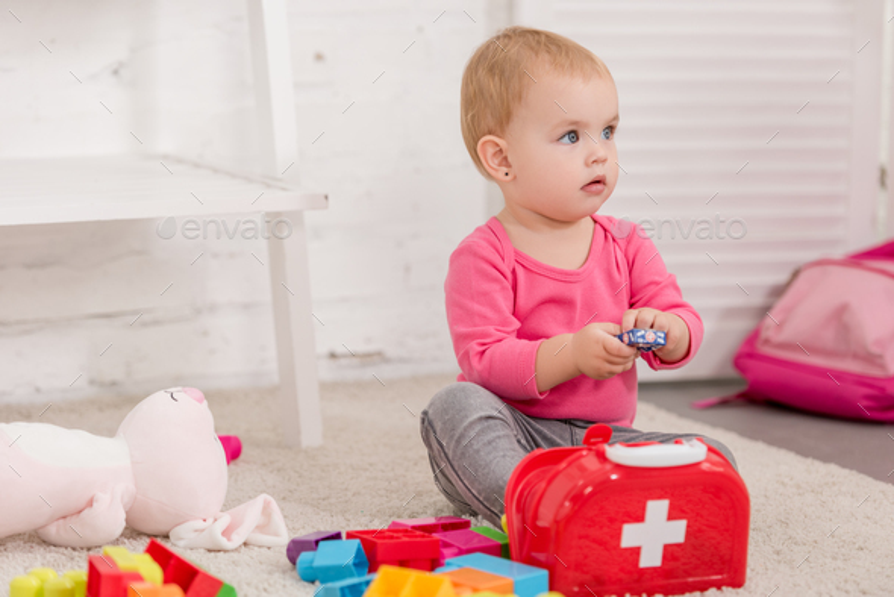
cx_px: 447
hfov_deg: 15.8
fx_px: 3230
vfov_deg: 10.6
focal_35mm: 130
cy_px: 298
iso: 320
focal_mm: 130
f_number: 3.2
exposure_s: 1/200
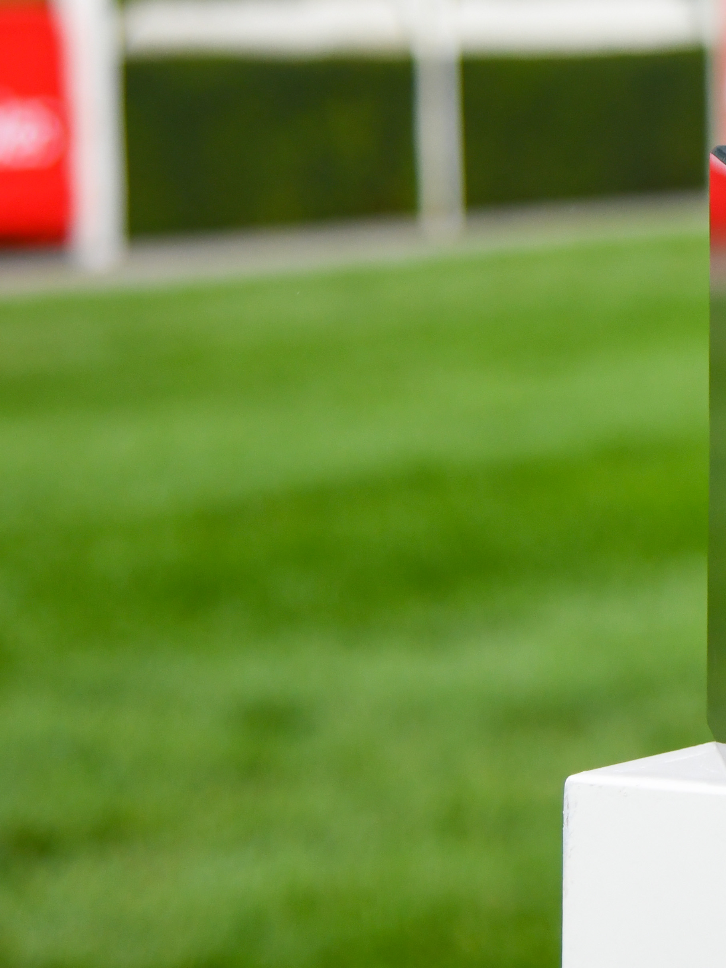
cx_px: 1296
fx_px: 6403
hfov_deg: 6.4
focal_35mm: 229
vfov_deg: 8.6
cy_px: -127
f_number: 4.5
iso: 500
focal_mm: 70
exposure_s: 1/1000
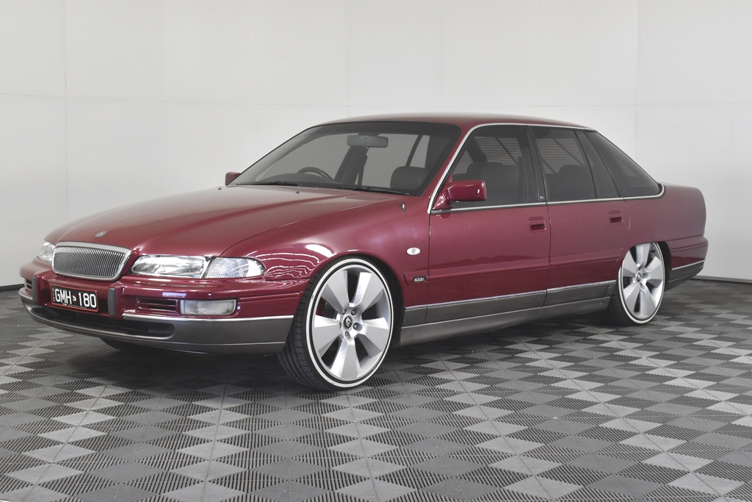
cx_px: 376
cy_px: 251
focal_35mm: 54
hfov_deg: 36.9
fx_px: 1128
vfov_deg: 25.1
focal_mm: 36
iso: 1600
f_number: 9
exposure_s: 1/320
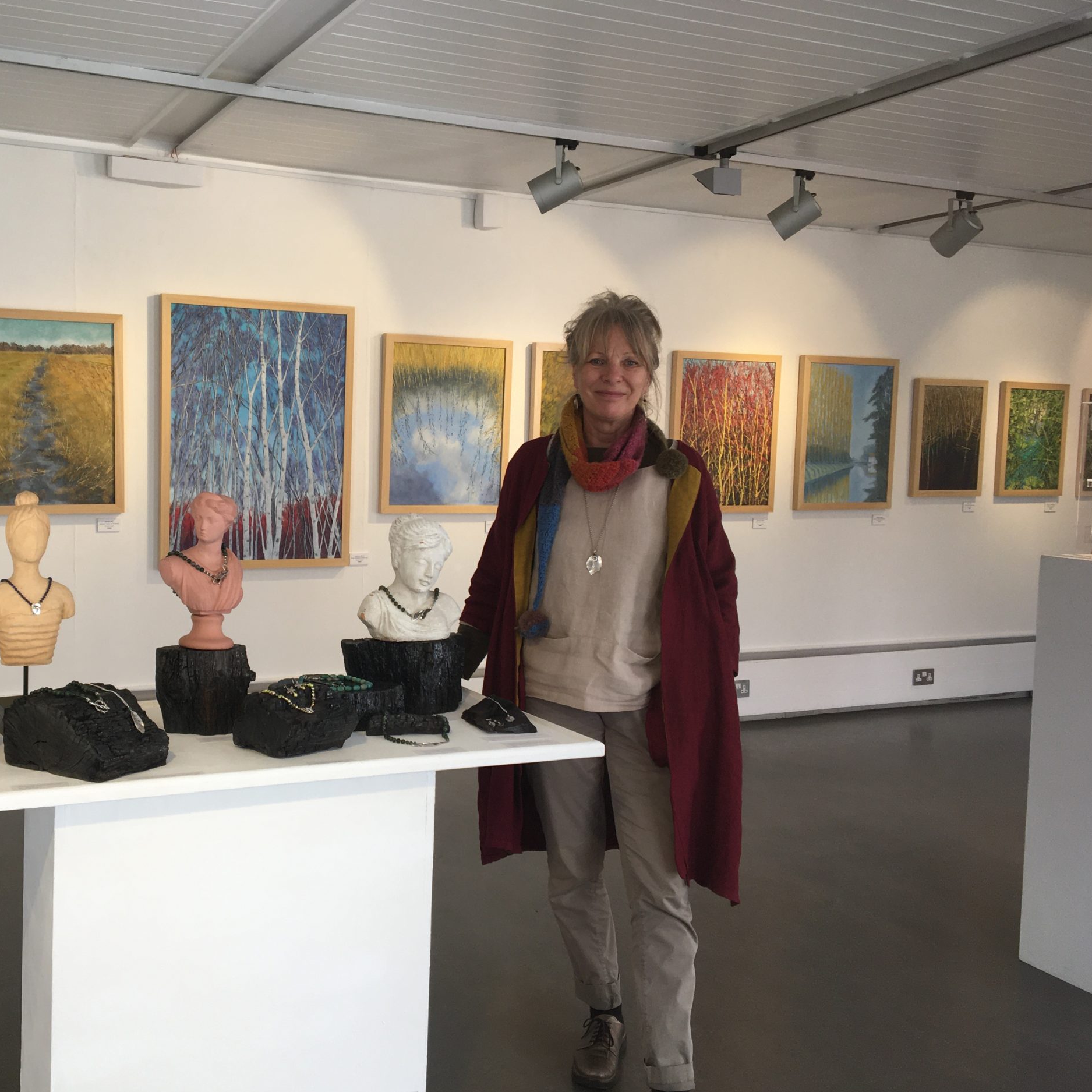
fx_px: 1249
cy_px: 536
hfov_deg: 46.7
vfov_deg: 47.2
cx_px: 390
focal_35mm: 35
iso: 32
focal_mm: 4.15
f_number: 2.2
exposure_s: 1/100
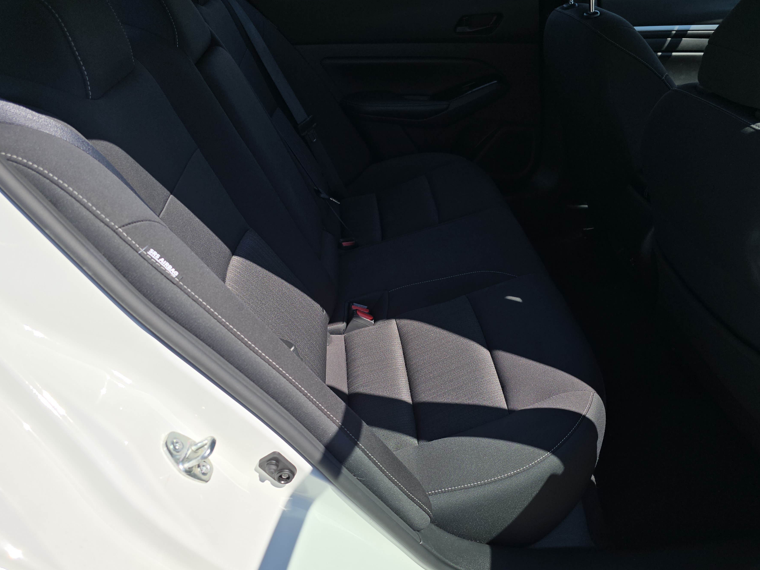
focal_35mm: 26
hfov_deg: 67.2
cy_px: 309
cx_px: 404
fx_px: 571
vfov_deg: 53.0
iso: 12
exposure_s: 1/1108
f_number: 1.7
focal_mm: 6.3
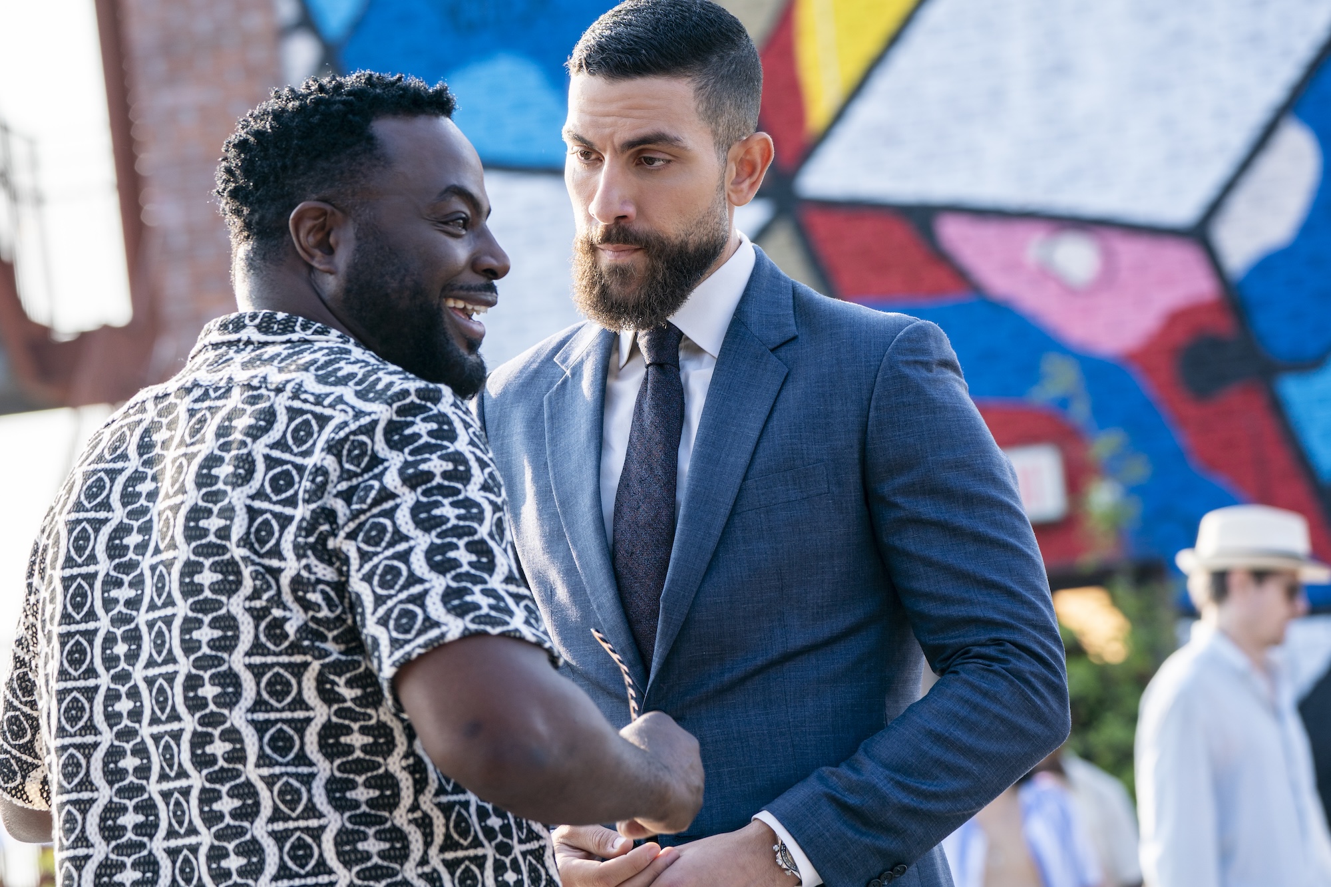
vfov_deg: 8.5
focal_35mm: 162
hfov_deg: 12.7
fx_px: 5989
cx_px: 666
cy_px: 444
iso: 160
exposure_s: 1/320
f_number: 6.3
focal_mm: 162
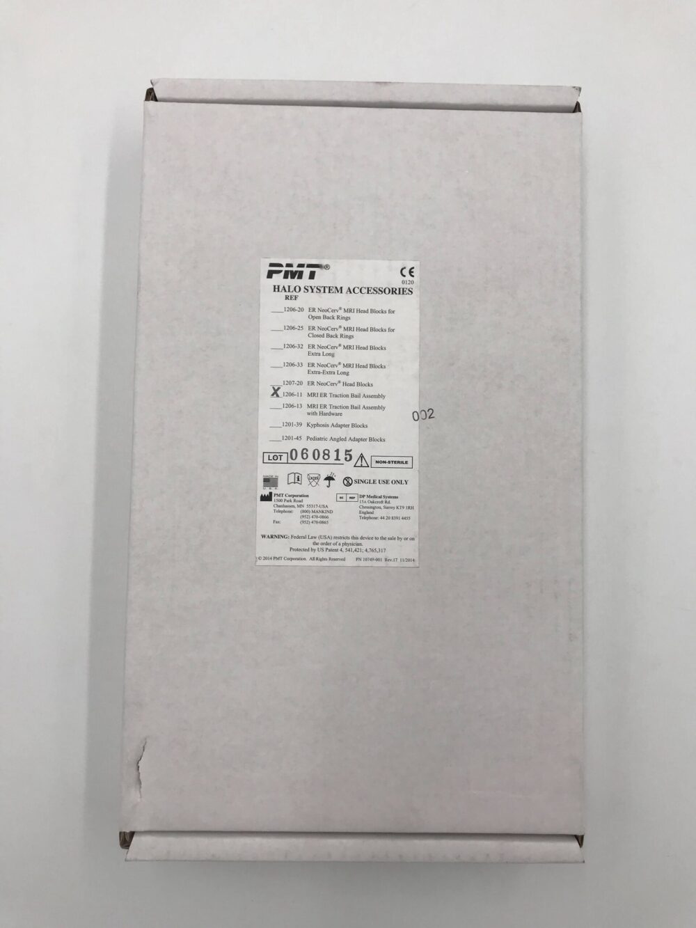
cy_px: 464
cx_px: 348
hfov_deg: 49.8
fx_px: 751
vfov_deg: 63.4
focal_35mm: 28
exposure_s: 1/223
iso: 20
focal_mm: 3.99
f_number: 1.8
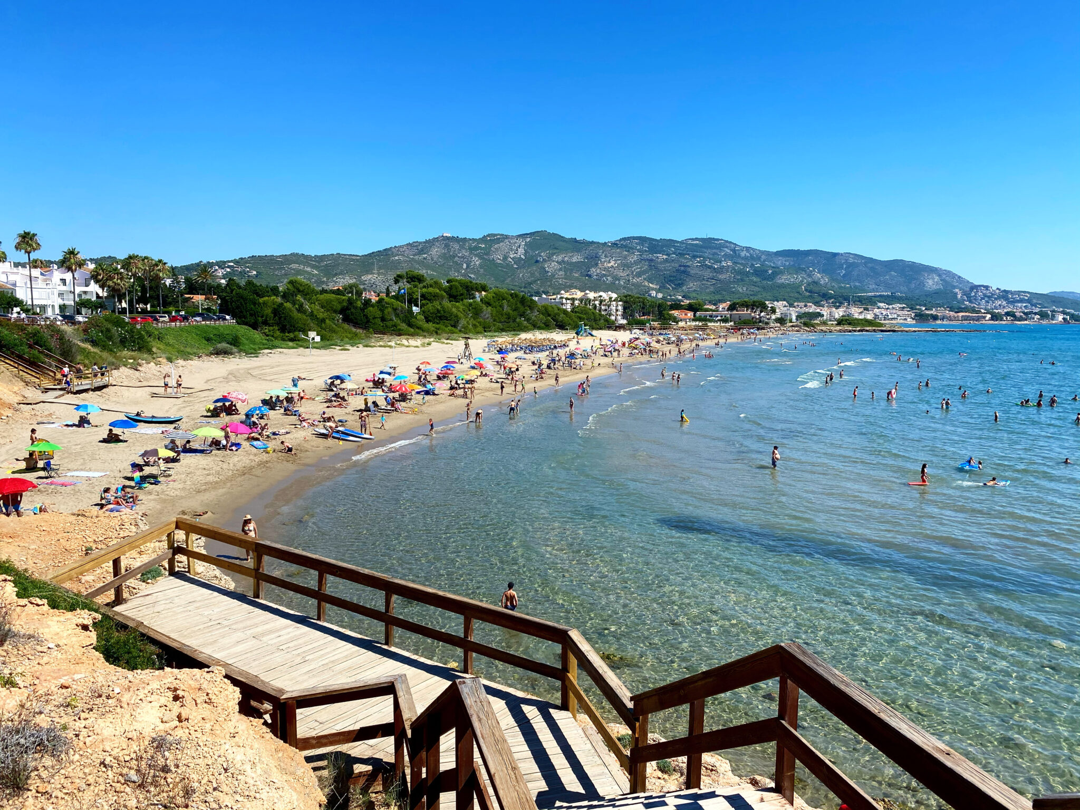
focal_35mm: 26
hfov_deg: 67.3
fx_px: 811
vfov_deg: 53.1
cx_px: 540
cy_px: 405
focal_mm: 4.25
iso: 32
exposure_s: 1/3610
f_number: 1.8
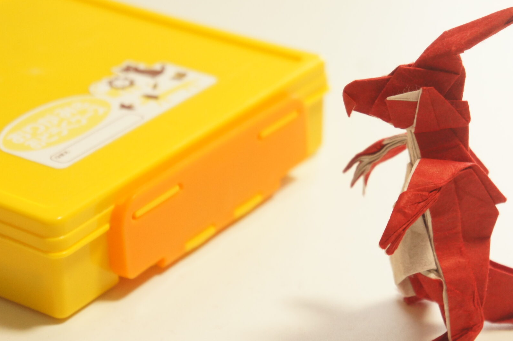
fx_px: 1504
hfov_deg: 19.3
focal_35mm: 106
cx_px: 315
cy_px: 205
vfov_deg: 12.9
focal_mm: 55
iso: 1600
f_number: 5.6
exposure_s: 1/80
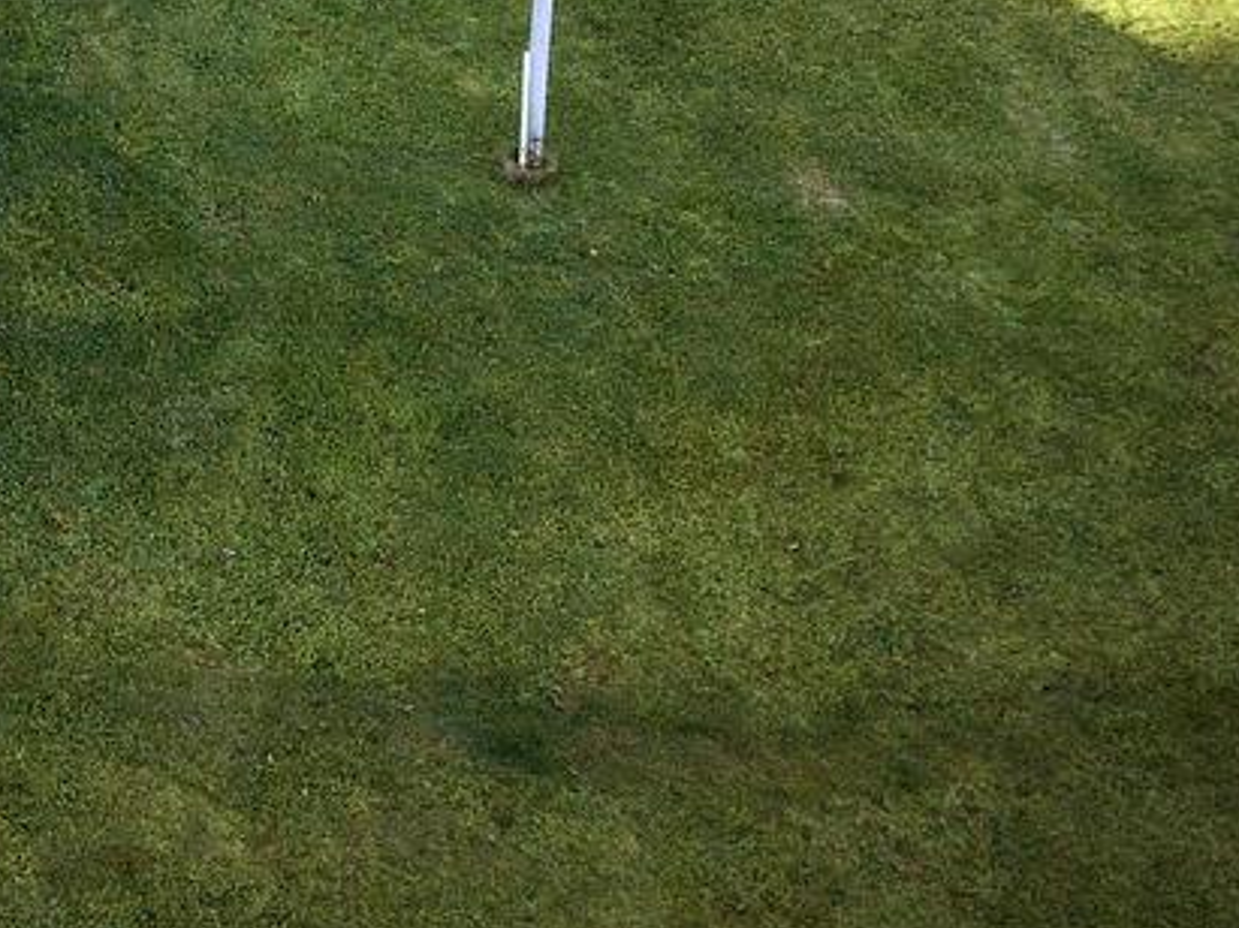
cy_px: -343
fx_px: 2612
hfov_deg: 24.6
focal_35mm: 73
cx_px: -179
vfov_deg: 18.5
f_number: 2.2
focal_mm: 4.73
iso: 400
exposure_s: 1/160
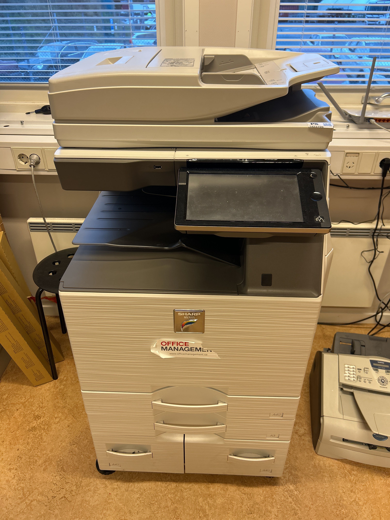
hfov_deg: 53.1
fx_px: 391
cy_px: 260
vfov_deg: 67.3
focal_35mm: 26
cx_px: 195
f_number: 1.5
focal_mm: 5.7
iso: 125
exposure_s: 1/100
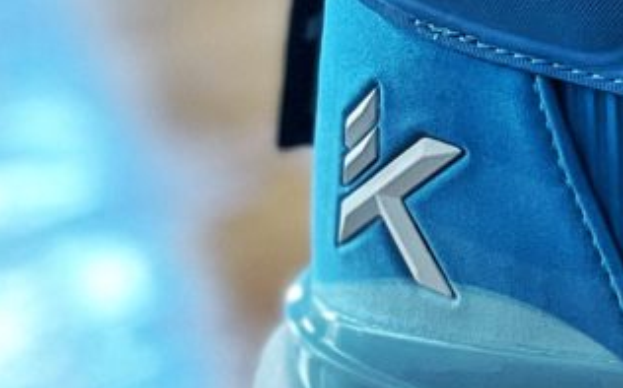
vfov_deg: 9.7
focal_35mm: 134
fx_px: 2274
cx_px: 1414
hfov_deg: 12.7
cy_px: 59
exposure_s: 1/60
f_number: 1.6
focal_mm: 5.1
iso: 125
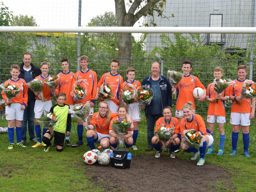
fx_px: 362
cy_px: 96
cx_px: 124
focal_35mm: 49
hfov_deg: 38.9
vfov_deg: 29.7
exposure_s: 1/250
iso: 200
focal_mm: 30
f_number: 8
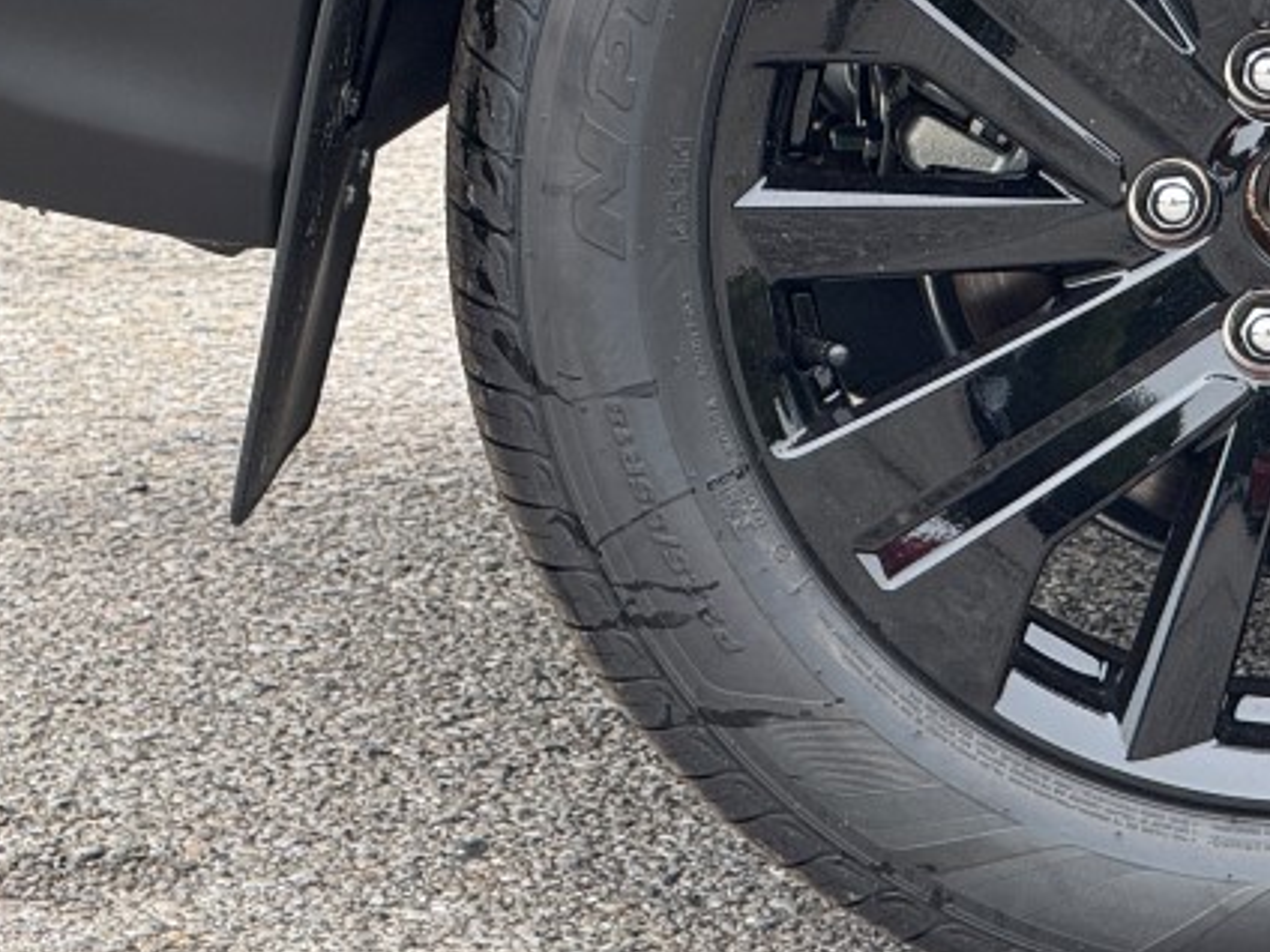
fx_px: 10640
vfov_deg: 5.1
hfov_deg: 6.8
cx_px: 1300
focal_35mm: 290
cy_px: -123
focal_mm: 15.66
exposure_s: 1/234
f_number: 2.8
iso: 50
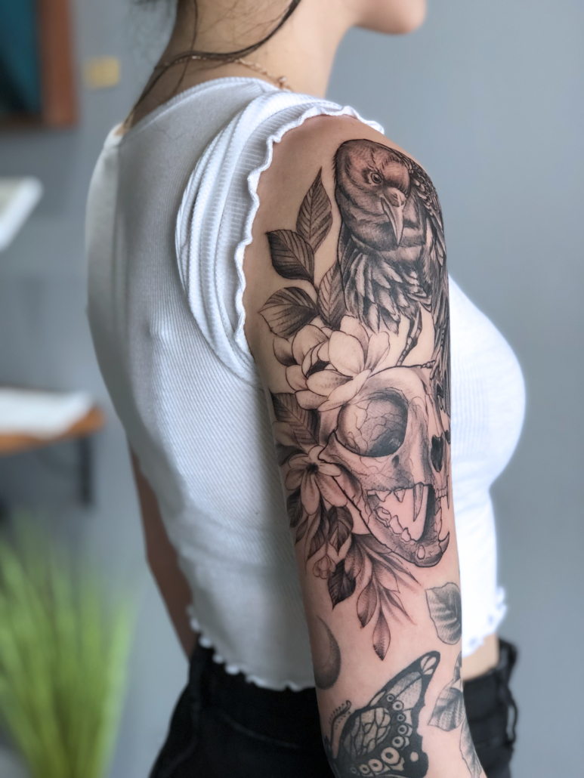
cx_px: 292
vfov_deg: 33.8
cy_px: 389
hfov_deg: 25.7
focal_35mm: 57
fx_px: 1282
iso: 64
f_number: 2.8
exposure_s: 1/30
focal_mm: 6.6
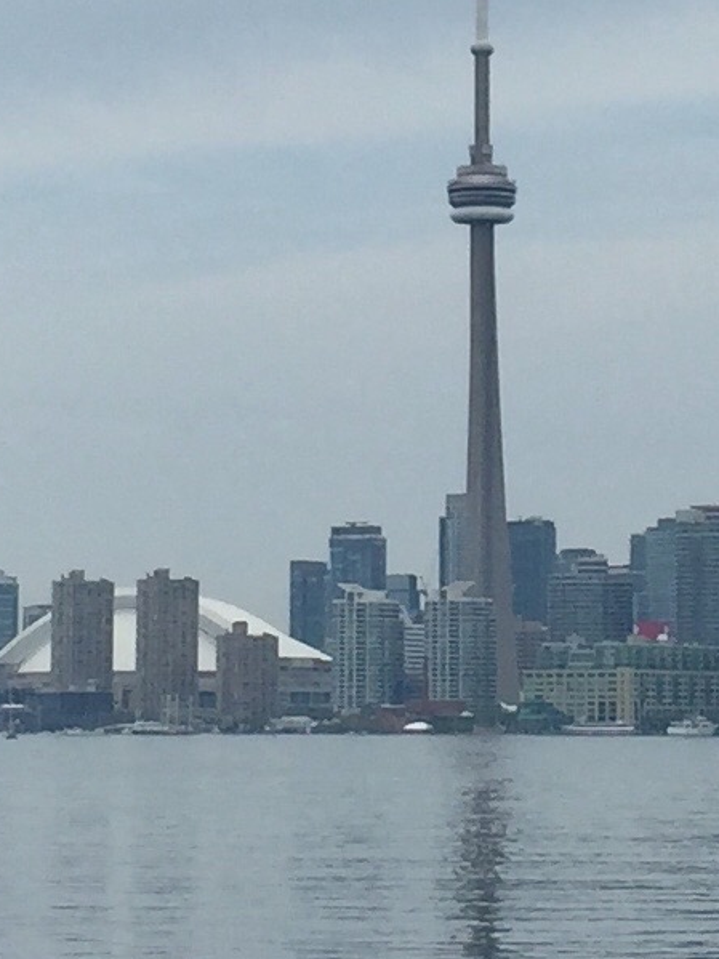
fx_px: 4377
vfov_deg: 12.3
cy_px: -40
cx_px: 516
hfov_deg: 9.4
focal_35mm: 158
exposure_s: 1/3597
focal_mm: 4.15
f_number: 2.2
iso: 32
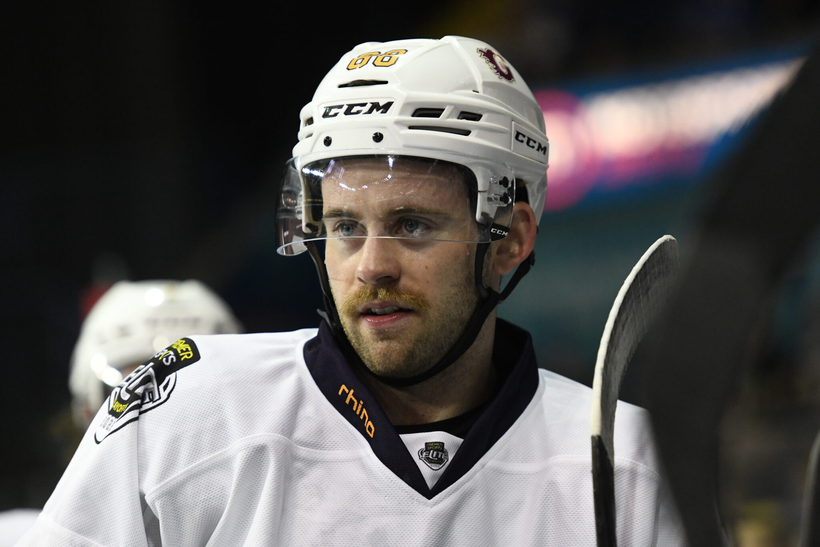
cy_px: 274
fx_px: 5010
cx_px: 410
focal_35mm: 220
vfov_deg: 6.2
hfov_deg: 9.4
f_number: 4
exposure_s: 1/1000
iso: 5000
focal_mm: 220
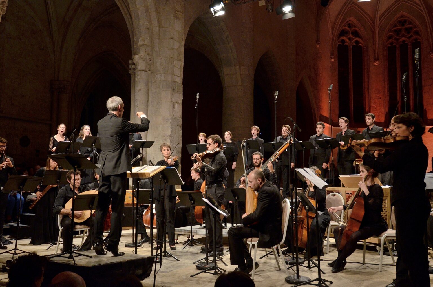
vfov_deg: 36.7
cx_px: 216
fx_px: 432
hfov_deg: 53.2
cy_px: 144
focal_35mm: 36
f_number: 5.6
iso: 640
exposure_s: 1/80
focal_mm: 24
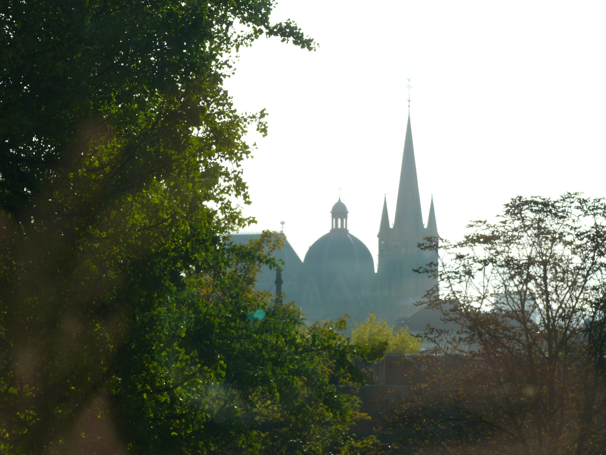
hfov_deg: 13.6
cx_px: 303
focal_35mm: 145
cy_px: 228
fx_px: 2538
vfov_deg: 10.2
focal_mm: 27.6
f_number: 6.3
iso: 100
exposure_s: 1/400
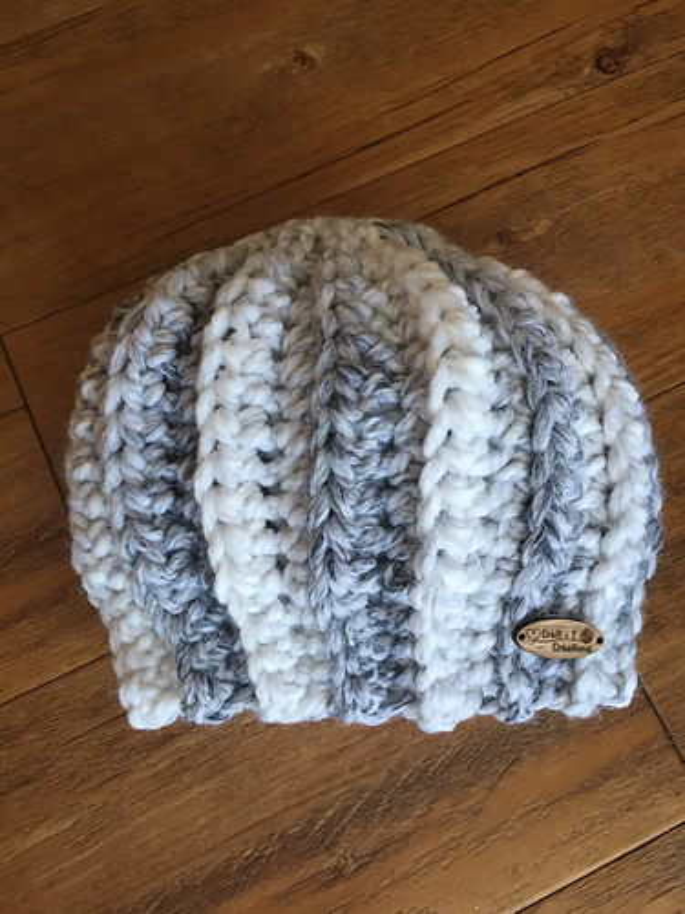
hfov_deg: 48.2
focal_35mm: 29
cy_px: 457
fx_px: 765
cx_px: 342
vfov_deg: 61.7
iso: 32
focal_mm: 4.15
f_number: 2.2
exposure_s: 1/40
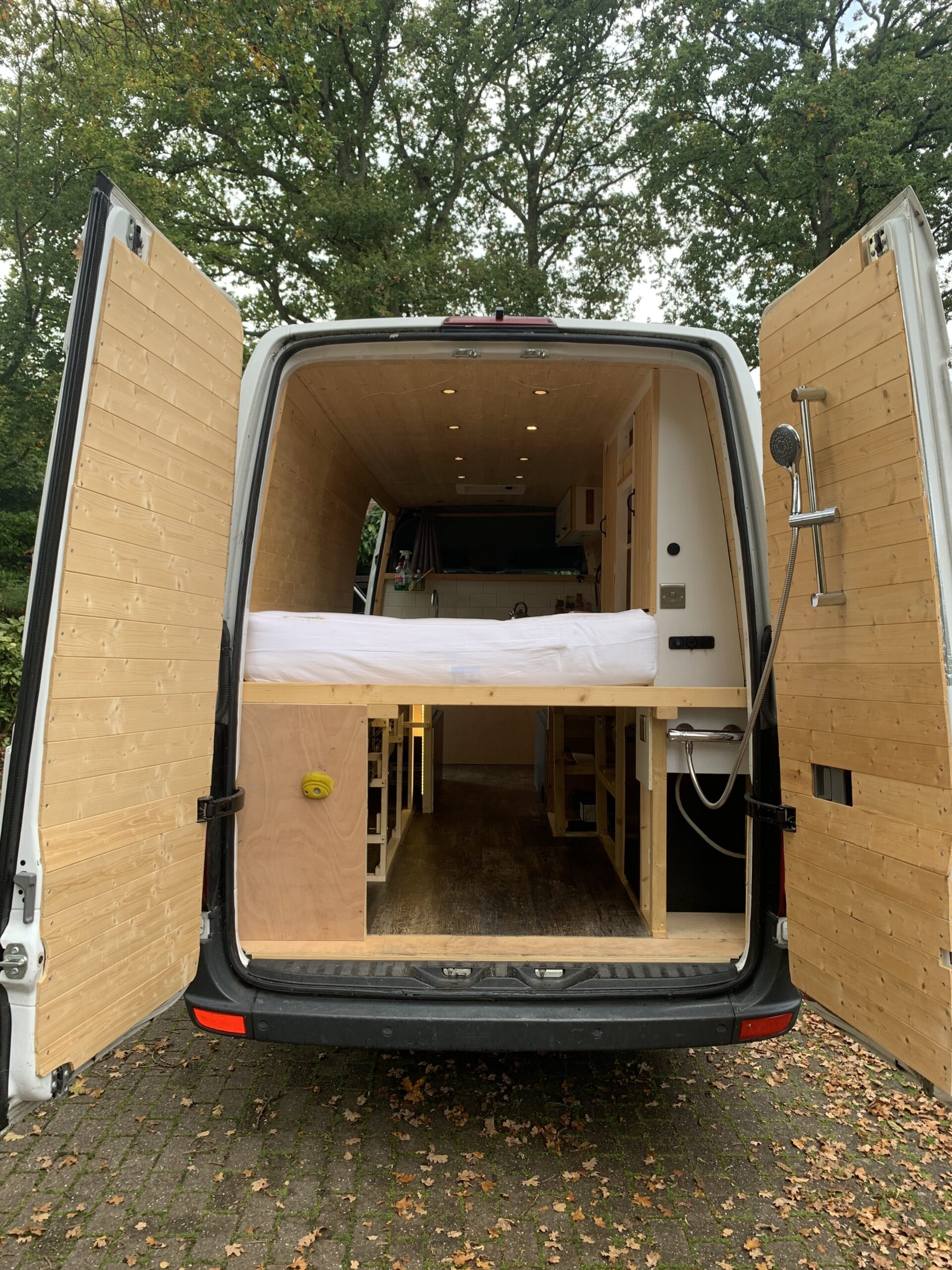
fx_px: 953
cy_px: 635
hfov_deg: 53.1
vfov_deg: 67.3
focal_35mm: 26
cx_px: 476
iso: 25
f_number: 1.8
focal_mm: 4.25
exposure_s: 1/171
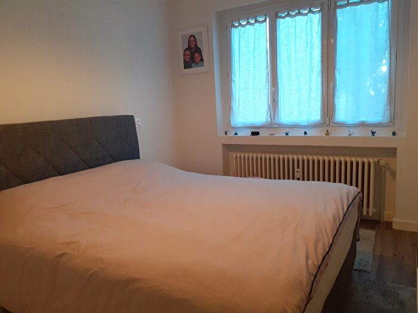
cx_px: 209
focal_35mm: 27
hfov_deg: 65.3
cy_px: 156
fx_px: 326
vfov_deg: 51.4
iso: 125
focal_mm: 3.6
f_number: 1.9
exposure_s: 1/50
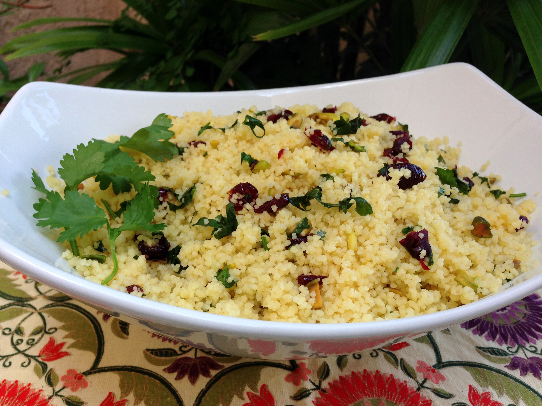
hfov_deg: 55.4
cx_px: 271
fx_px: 517
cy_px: 203
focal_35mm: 33
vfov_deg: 42.9
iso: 50
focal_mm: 4.12
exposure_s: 1/154
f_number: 2.4
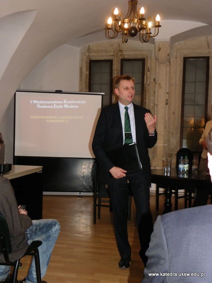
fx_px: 367
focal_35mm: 45
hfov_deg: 32.2
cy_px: 142
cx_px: 106
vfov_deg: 42.1
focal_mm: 7.9
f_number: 3.2
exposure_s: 1/80
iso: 200
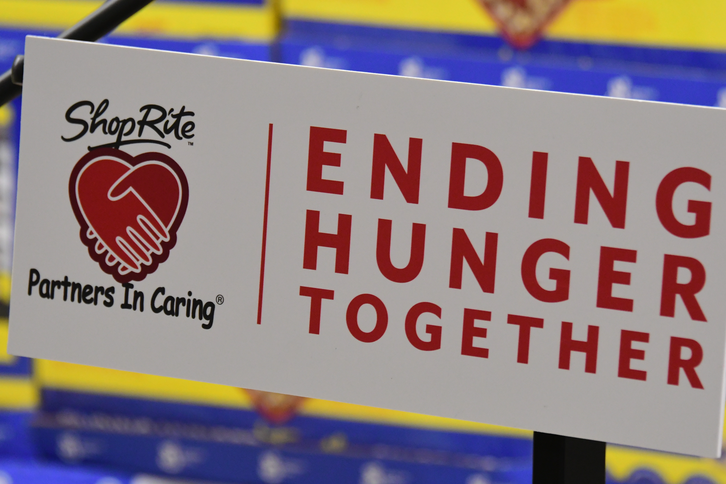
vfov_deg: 4.5
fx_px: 6110
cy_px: 252
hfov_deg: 6.8
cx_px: 365
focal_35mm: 303
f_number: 6.3
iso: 2500
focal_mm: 180
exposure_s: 1/160
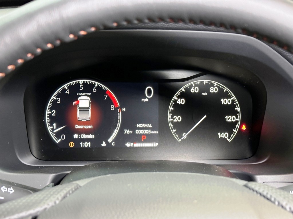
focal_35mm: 48
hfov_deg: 39.7
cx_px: 146
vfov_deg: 30.3
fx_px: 406
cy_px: 110
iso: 640
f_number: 1.78
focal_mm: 6.86
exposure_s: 1/24
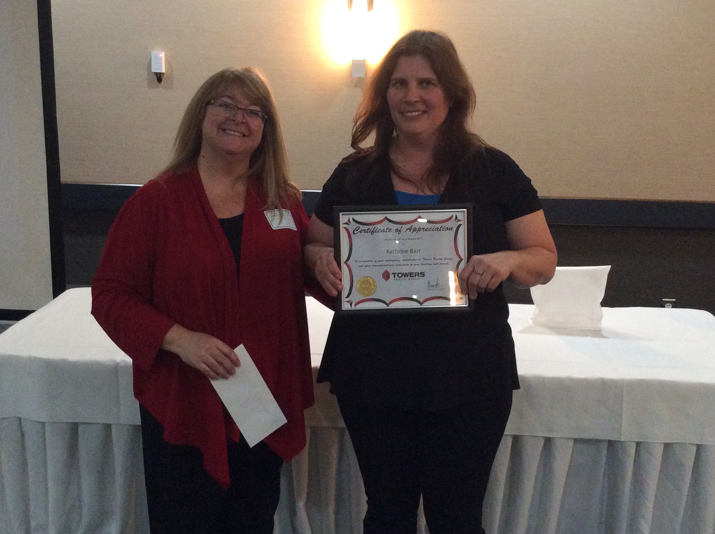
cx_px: 336
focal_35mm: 40
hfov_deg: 46.8
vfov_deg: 35.8
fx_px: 825
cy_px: 242
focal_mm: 3.3
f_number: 2.4
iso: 250
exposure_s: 1/24
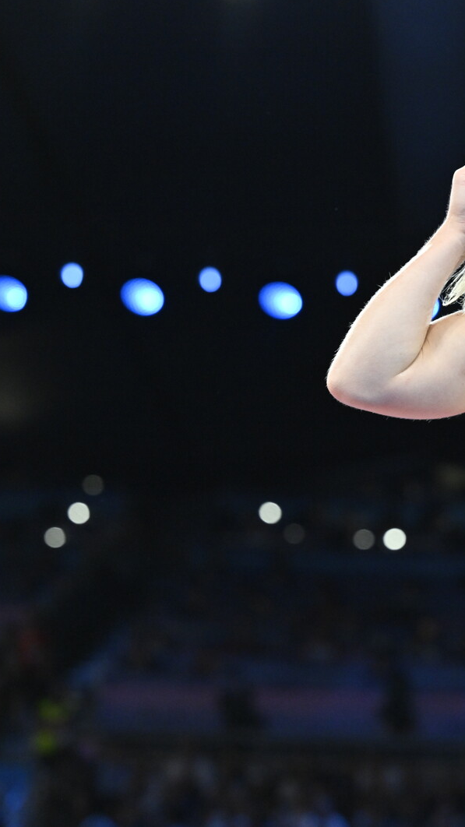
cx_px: 600
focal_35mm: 161
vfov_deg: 13.4
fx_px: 3531
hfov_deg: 7.5
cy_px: 412
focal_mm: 102
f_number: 4
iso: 3200
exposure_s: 1/1250
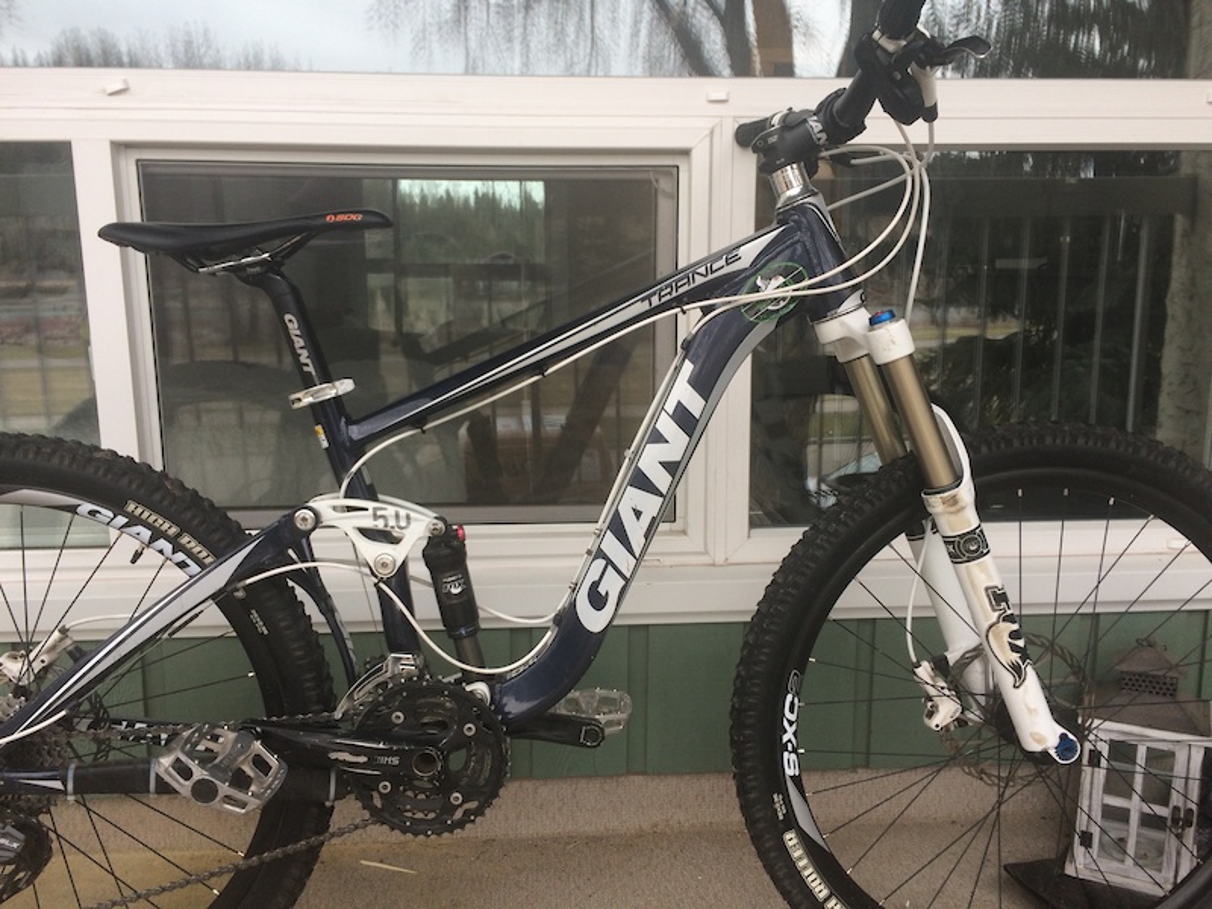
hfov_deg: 61.7
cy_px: 454
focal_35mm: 29
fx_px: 1015
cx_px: 606
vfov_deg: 48.2
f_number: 2.2
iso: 32
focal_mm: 4.15
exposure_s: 1/60
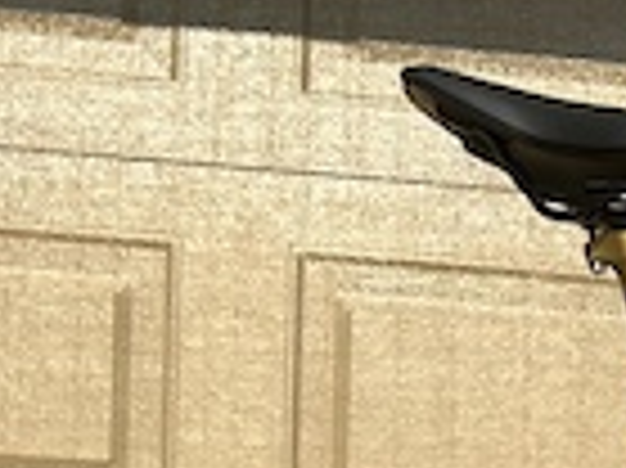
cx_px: 1117
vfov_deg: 9.5
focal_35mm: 138
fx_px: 2493
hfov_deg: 13.0
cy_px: 1130
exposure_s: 1/4545
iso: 80
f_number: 1.78
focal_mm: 6.86
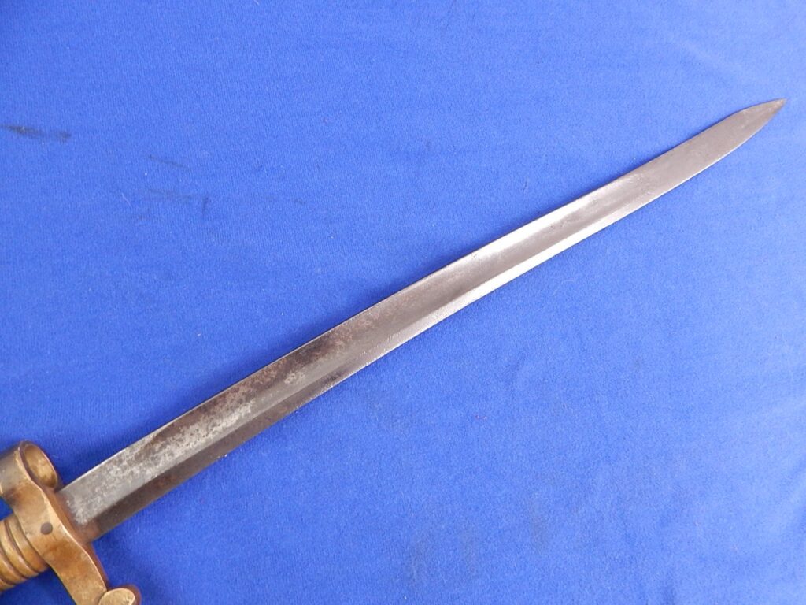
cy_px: 302
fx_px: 512
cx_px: 403
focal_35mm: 22
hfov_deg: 76.4
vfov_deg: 61.1
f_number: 3
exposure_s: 1/13
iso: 400
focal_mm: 4
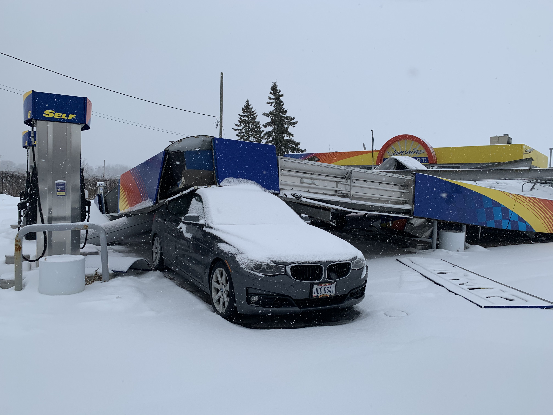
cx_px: 276
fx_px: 415
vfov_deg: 53.1
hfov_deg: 67.3
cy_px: 208
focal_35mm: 26
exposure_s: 1/1779
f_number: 1.8
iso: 25
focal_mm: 4.25
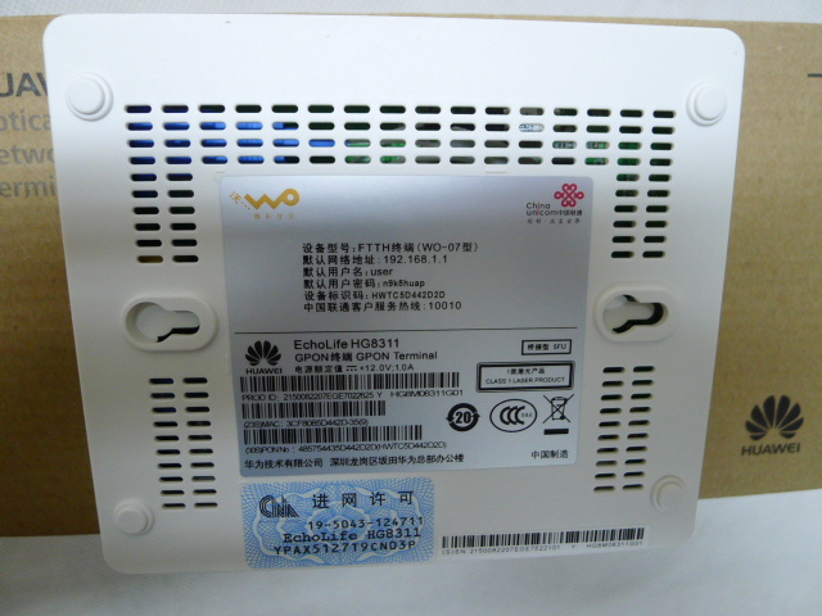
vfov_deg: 56.8
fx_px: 570
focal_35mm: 24
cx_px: 411
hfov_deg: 71.6
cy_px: 308
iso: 400
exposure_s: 1/60
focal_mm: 5.1
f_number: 2
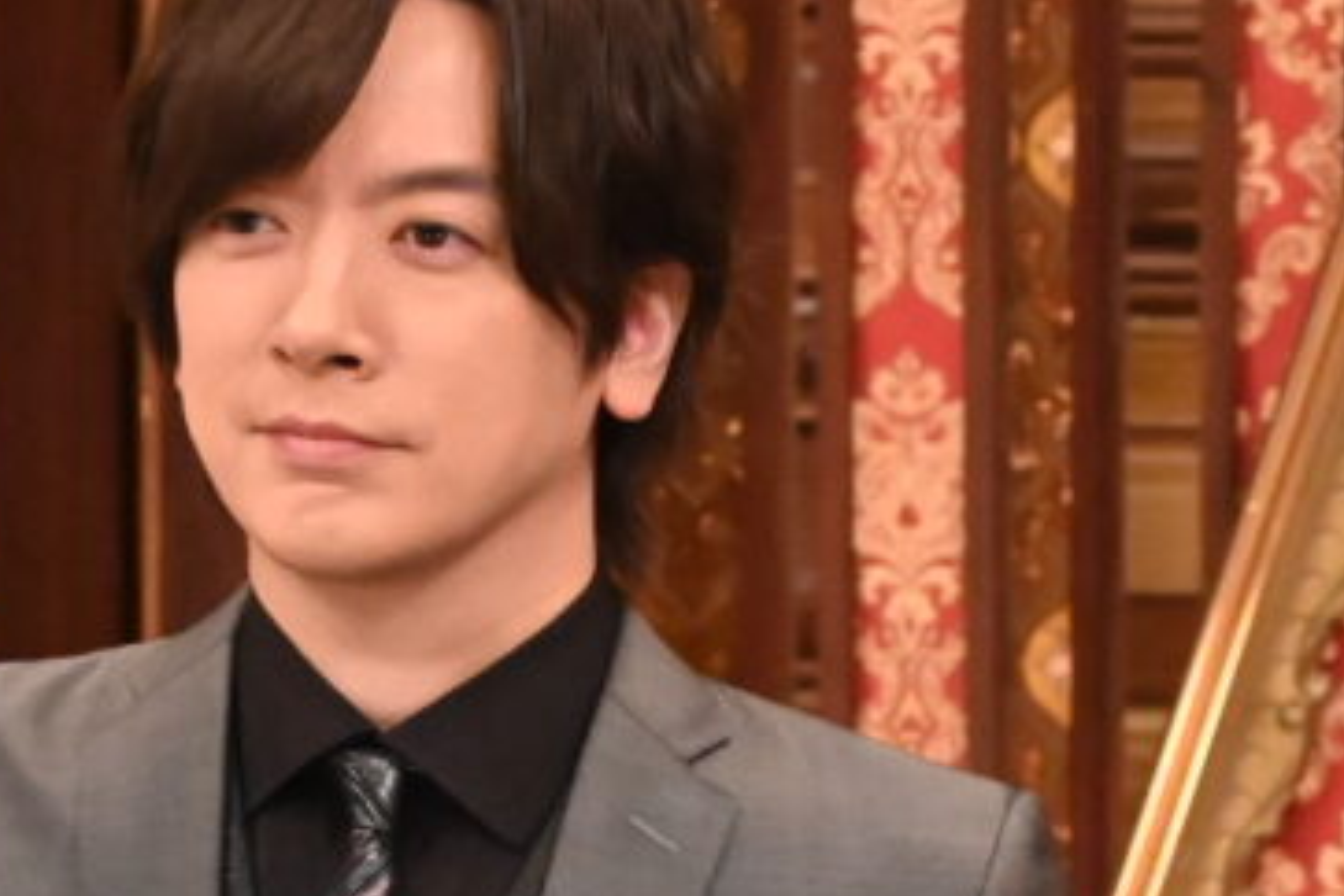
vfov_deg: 3.1
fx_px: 16575
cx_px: 1370
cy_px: 822
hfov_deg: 4.6
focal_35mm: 444
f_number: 5.6
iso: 4000
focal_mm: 70
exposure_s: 1/400
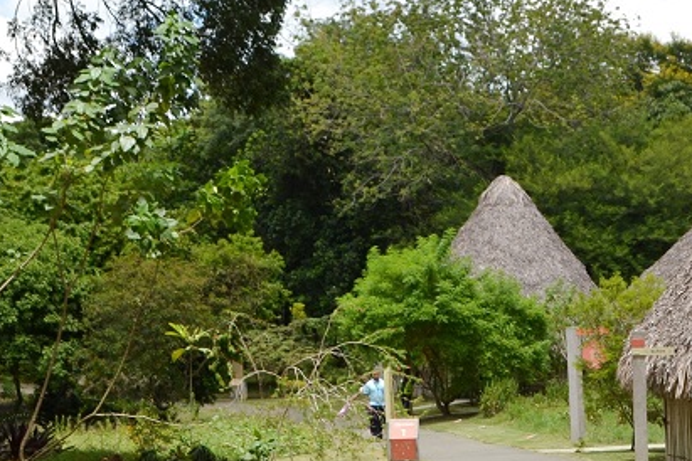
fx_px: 1768
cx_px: 540
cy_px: 269
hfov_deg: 21.9
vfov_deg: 14.9
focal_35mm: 92
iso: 100
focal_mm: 26
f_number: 8
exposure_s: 1/200
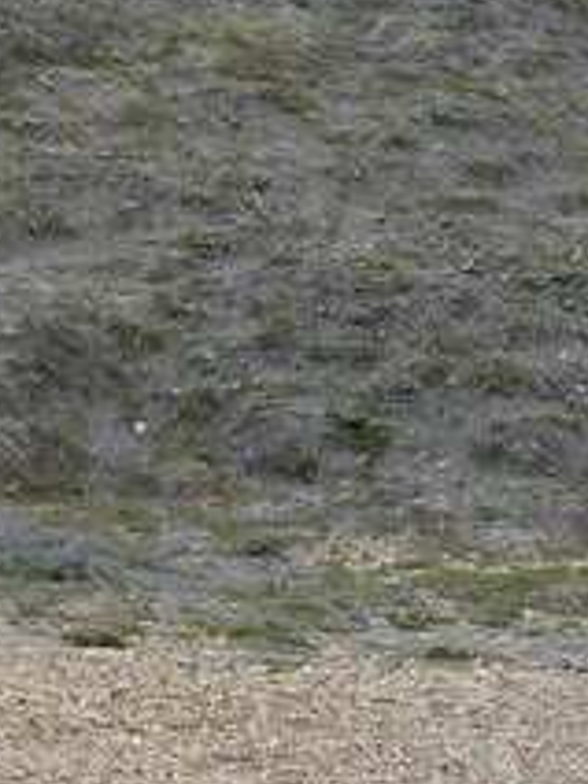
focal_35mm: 405
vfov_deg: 4.9
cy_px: -440
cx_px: 947
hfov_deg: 3.7
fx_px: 9173
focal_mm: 42
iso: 100
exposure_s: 1/160
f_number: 6.3
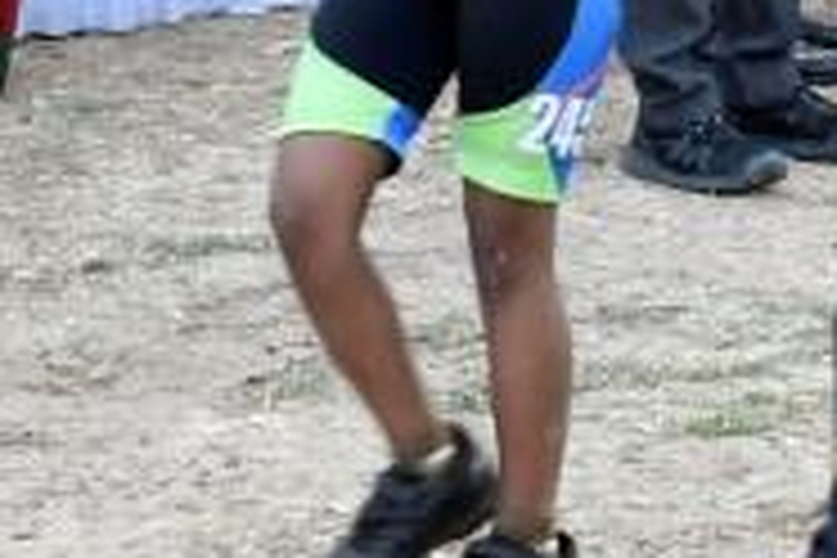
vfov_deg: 5.9
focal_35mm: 231
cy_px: -304
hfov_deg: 8.9
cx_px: 392
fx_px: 5370
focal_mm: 28
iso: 1250
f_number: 7.1
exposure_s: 1/160
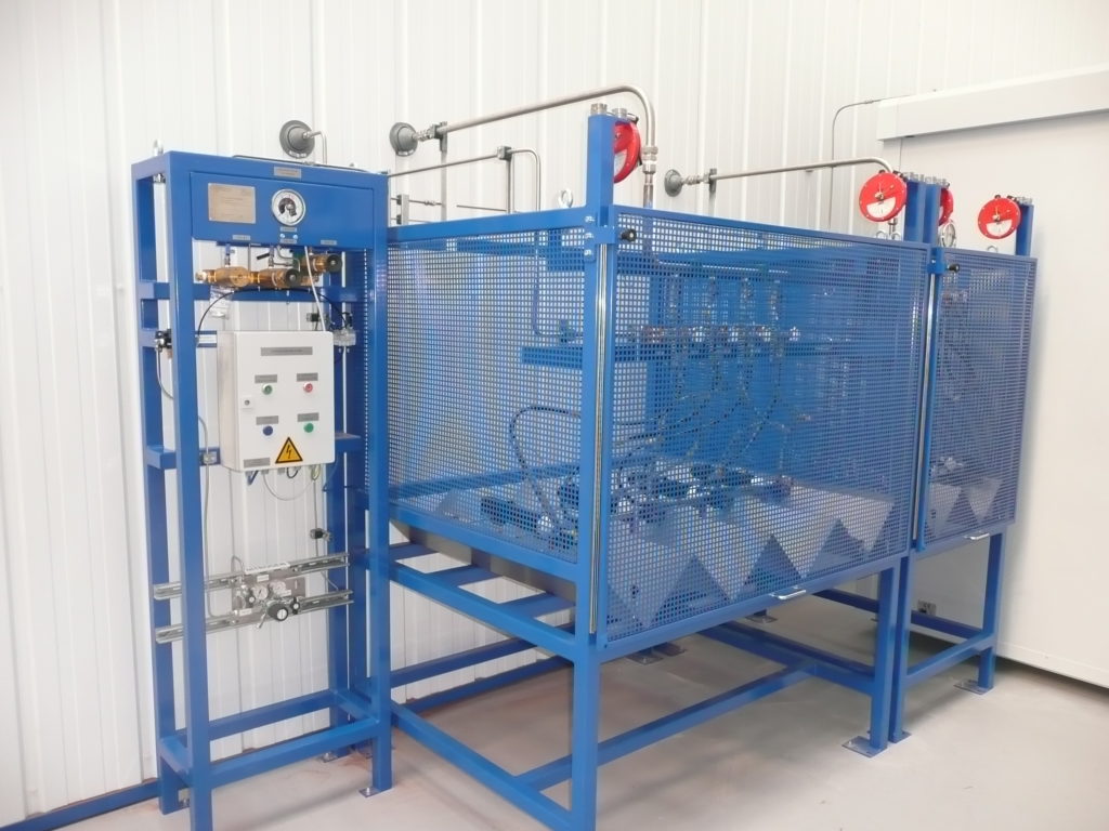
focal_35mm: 28
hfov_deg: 63.4
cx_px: 554
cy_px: 416
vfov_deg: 49.7
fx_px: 897
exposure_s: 1/30
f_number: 3.3
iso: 200
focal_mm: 4.6
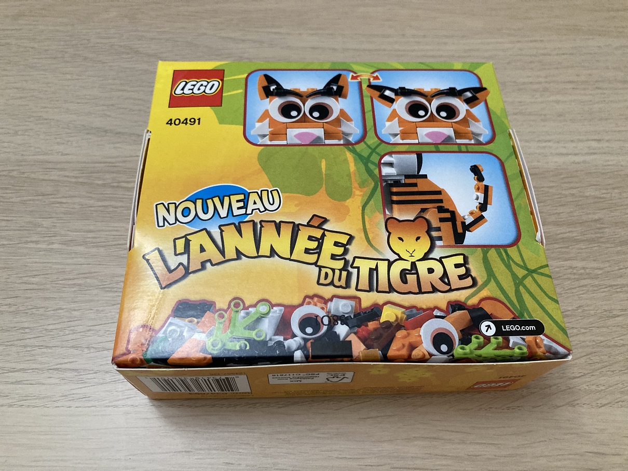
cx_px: 314
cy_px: 236
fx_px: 508
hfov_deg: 63.4
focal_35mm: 28
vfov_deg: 49.8
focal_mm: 3.99
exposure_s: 1/60
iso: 320
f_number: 1.8
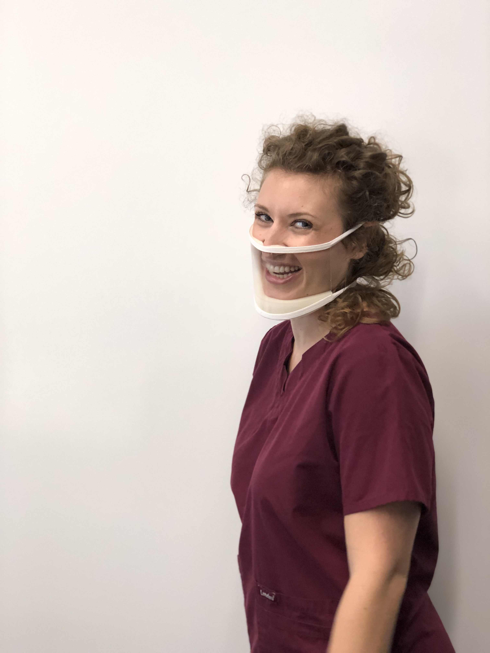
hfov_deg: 25.7
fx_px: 1076
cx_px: 245
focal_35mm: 57
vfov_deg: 33.8
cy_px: 326
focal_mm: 6.6
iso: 160
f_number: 2.8
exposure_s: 1/30
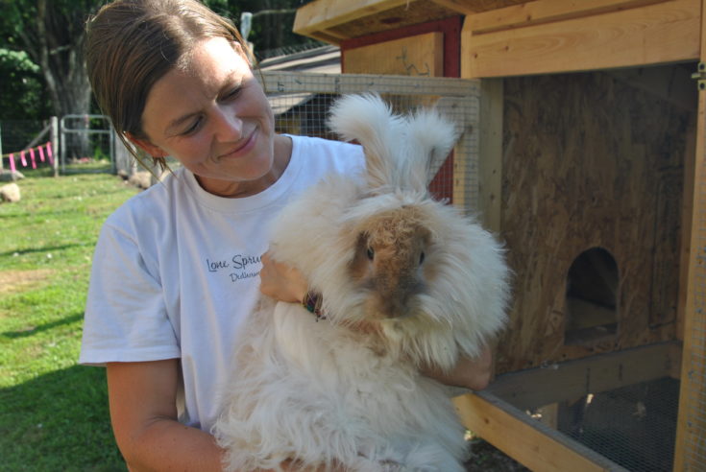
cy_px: 236
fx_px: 707
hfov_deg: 53.1
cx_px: 353
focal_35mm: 36
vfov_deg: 37.0
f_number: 5.6
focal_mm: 24
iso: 100
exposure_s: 1/125
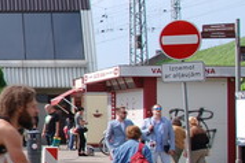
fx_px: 990
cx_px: -253
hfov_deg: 12.4
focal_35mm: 145
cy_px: 77
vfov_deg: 9.5
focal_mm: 21
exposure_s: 1/250
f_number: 8
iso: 100
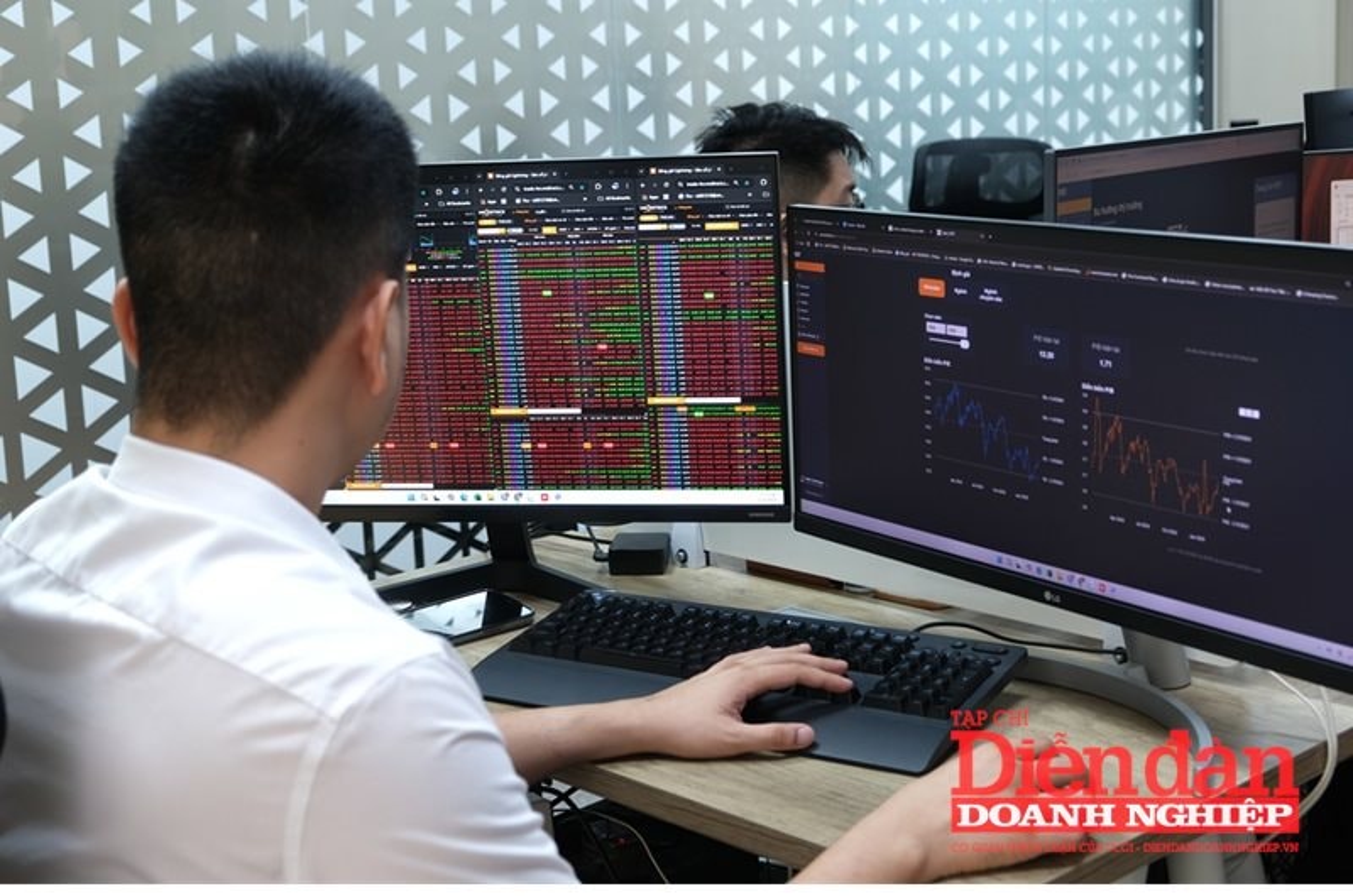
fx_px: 1838
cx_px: 676
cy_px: 448
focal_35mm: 49
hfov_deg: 40.4
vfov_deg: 27.4
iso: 100
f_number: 4
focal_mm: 32.9
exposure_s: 1/13
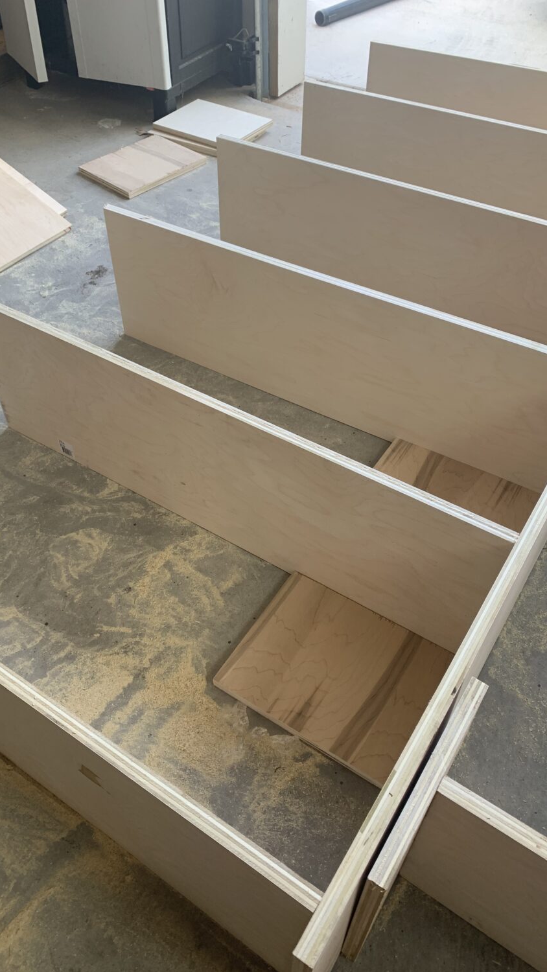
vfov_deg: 66.1
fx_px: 748
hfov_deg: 40.1
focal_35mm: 29
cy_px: 487
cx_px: 247
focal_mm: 4.25
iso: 40
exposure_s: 1/121
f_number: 1.8
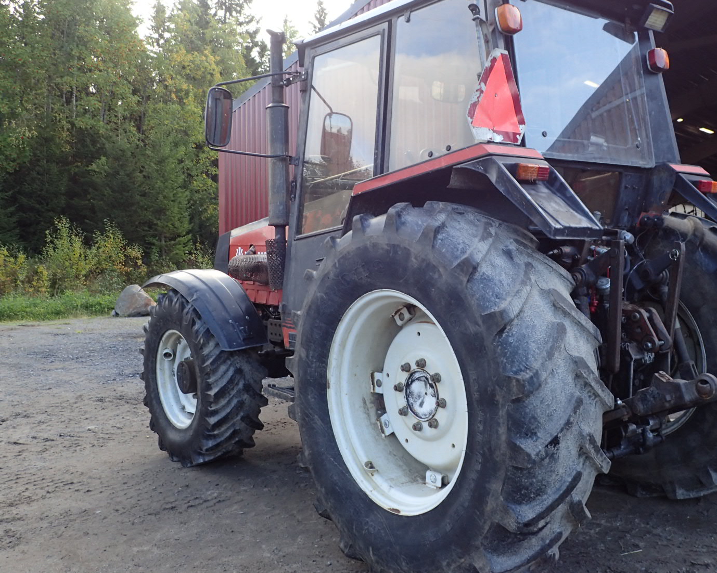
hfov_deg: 52.7
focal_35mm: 34
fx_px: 721
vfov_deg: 43.3
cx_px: 407
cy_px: 251
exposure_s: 1/160
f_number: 2.8
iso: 100
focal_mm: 4.5
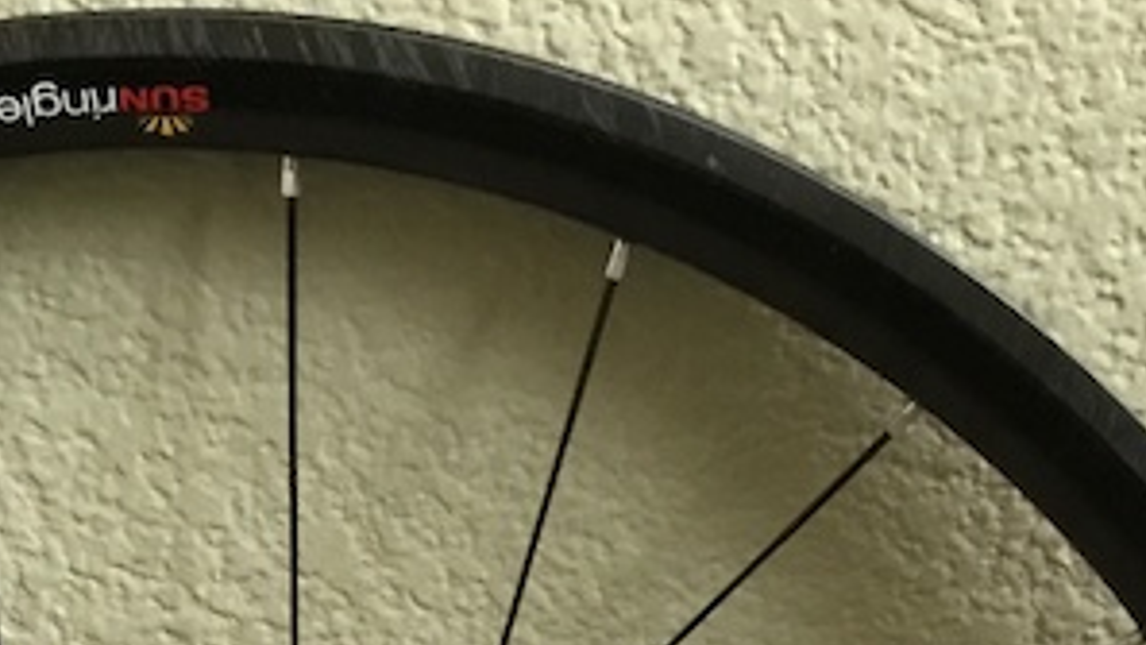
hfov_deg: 23.1
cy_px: 1116
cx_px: 243
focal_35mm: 91
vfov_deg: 12.3
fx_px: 2765
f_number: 2.4
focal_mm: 3.3
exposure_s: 1/30
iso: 100
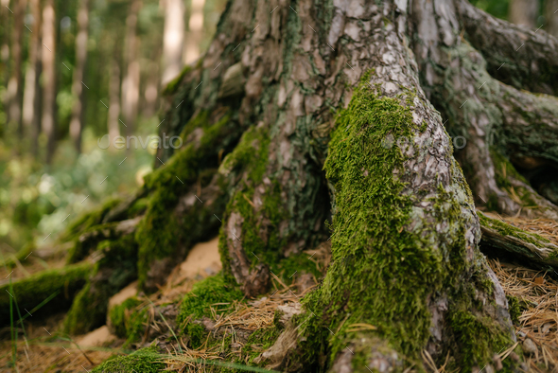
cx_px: 279
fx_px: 543
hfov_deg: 54.4
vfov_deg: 37.9
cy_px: 186
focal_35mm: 35
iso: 160
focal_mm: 35
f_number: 1.4
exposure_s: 1/1250
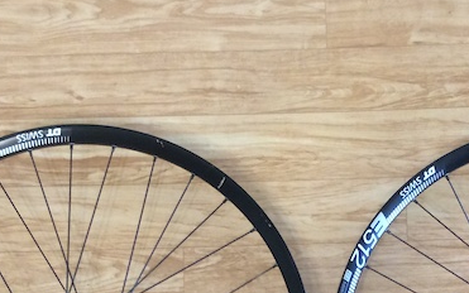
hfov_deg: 28.0
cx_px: 326
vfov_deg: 17.1
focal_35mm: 73
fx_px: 933
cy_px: 346
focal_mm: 3.3
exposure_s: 1/24
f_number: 2.4
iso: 100
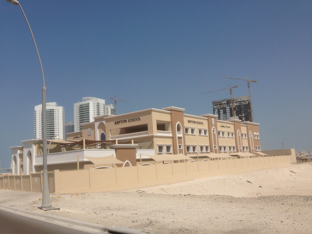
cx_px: 156
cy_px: 117
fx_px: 297
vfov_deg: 42.9
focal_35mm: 33
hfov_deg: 55.4
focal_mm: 4.12
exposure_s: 1/3876
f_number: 2.4
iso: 50
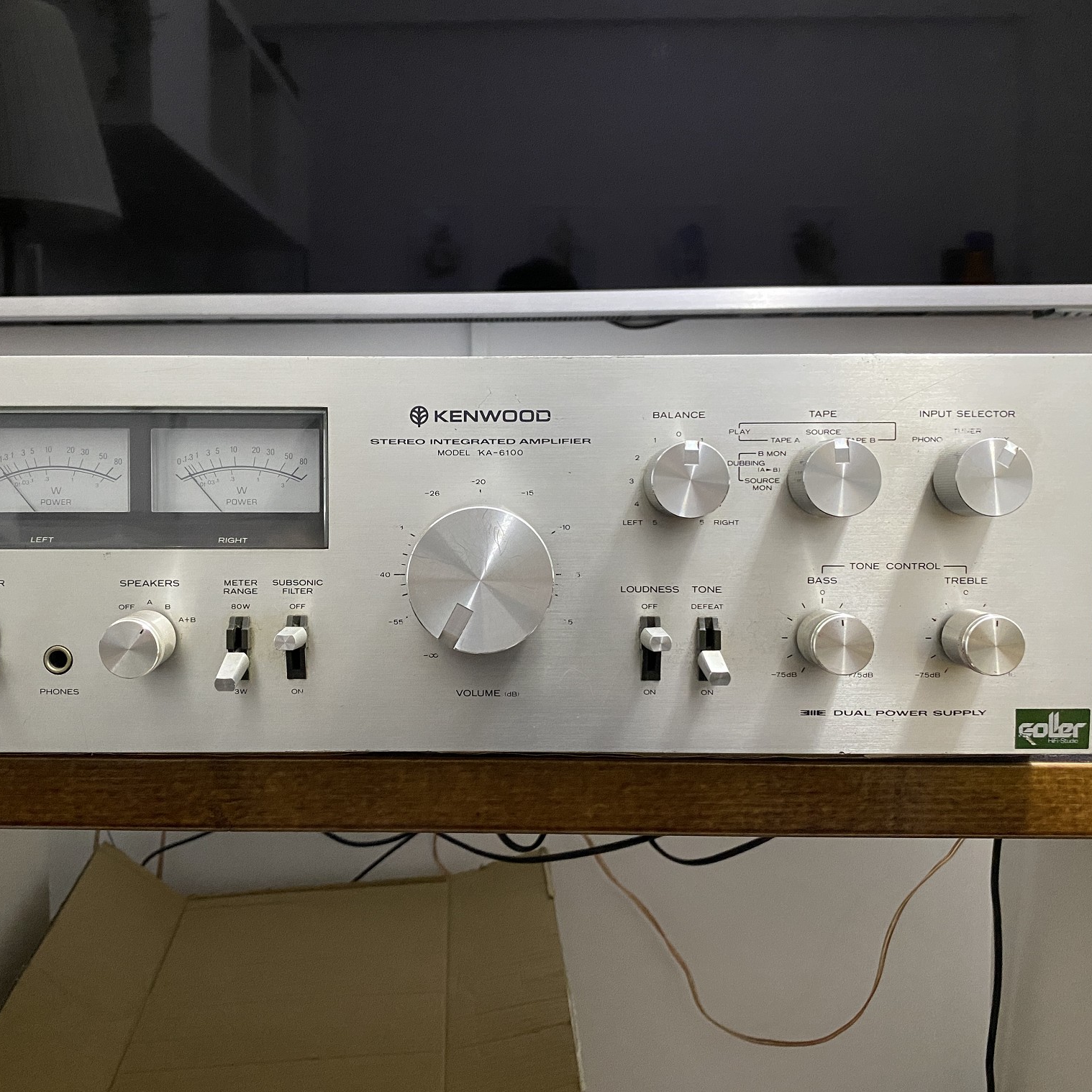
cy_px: 541
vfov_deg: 52.5
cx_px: 488
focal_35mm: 31
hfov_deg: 52.4
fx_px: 1106
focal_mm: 4.25
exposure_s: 1/40
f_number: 1.8
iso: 500
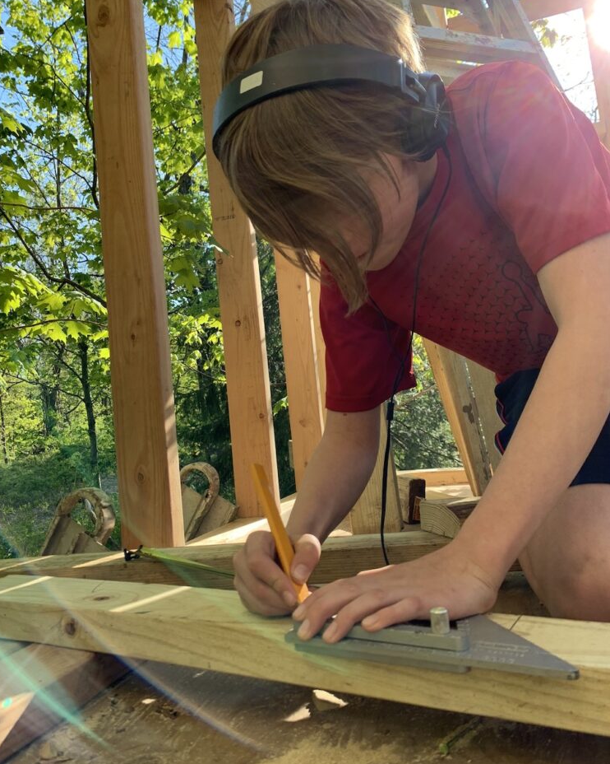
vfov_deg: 62.2
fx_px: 632
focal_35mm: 28
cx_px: 308
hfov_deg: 51.5
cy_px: 361
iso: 25
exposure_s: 1/255
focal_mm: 4.25
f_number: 1.8
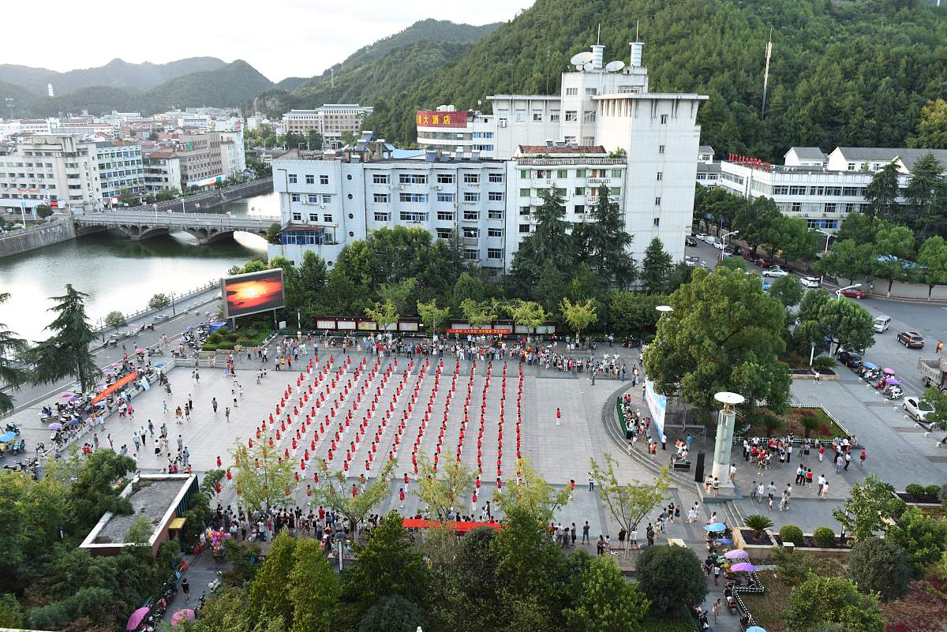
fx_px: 710
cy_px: 316
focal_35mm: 27
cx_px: 474
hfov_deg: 67.4
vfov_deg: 48.0
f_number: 4.5
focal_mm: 27
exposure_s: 1/80
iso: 320
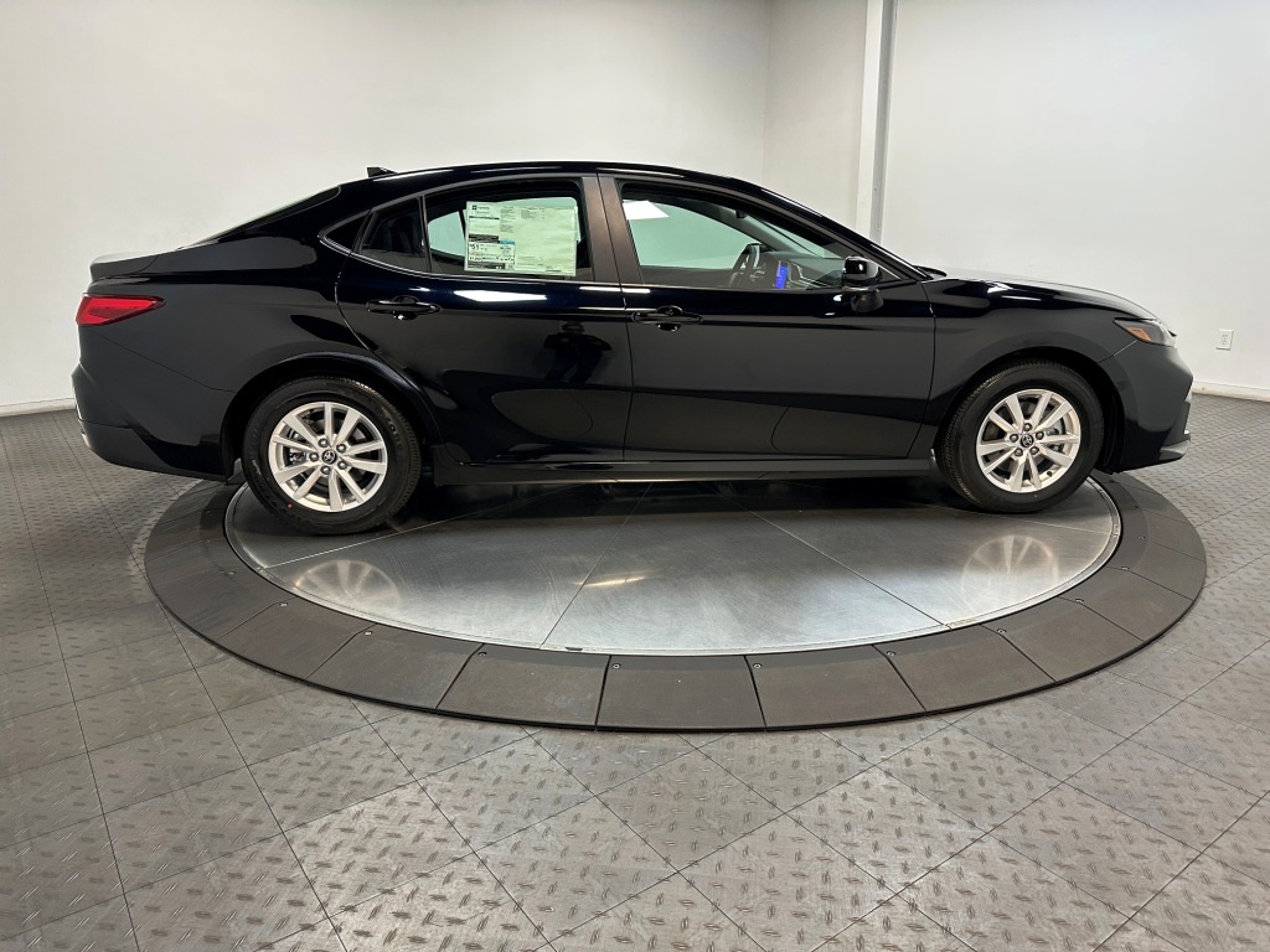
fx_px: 881
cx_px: 635
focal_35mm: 24
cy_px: 476
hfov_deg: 71.6
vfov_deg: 56.8
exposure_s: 1/60
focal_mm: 6.86
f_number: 1.78
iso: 320
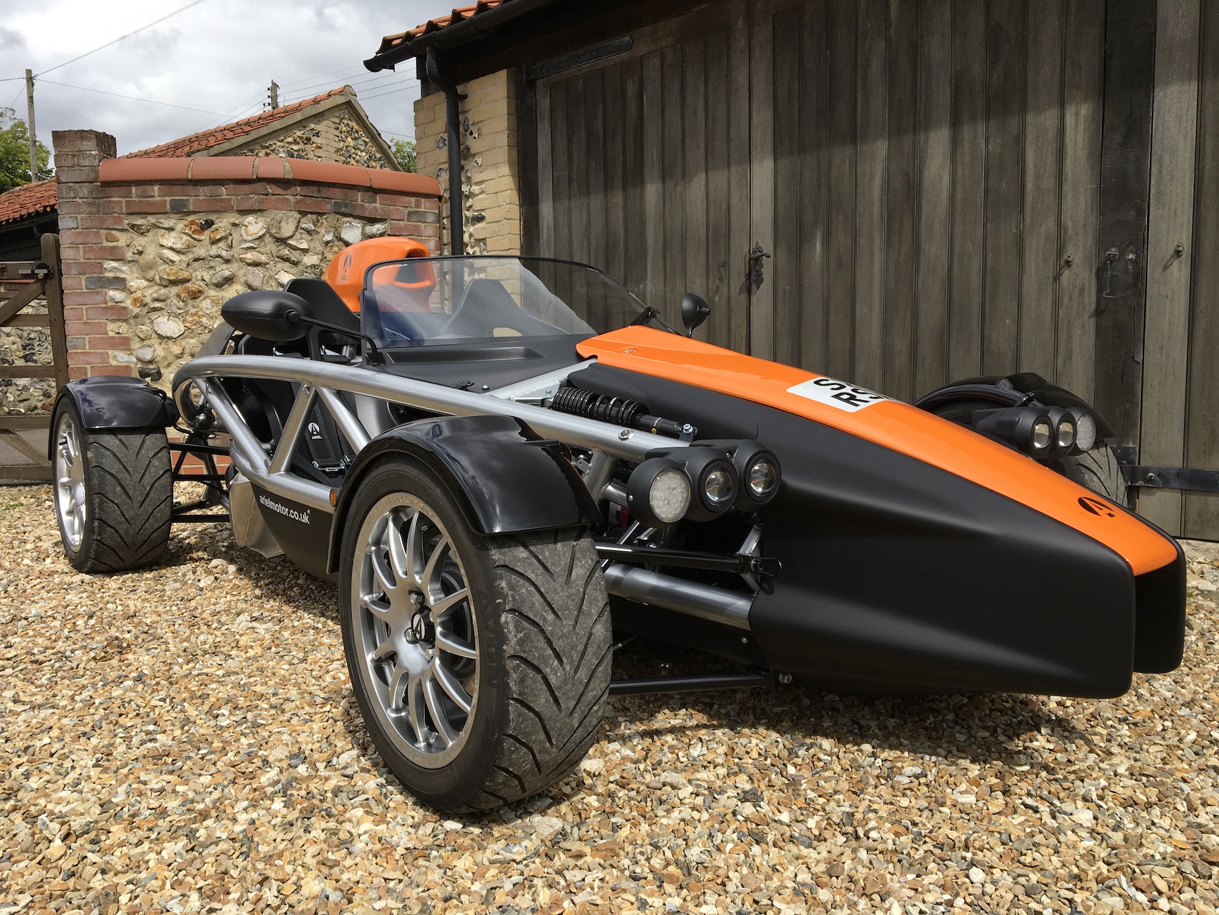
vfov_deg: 48.2
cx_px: 610
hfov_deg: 61.7
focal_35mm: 29
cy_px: 458
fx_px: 1021
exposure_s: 1/974
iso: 25
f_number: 2.2
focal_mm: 4.15
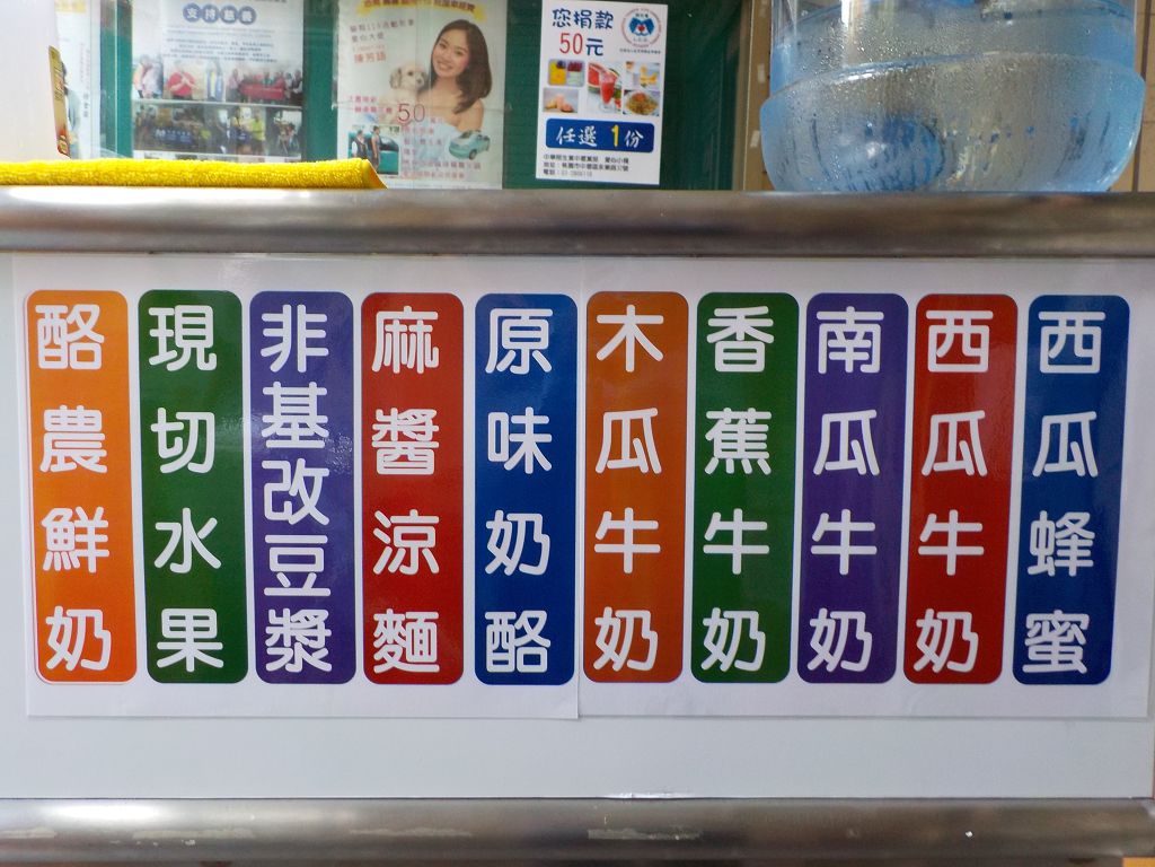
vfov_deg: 46.8
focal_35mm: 30
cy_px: 434
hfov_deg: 60.0
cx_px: 578
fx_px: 1001
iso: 180
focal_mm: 4.1
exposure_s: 1/30
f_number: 3.3
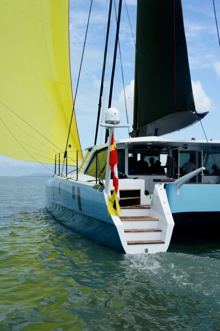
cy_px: 166
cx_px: 110
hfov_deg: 28.9
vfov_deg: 42.4
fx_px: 427
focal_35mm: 46
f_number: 13
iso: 200
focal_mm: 31
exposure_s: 1/200
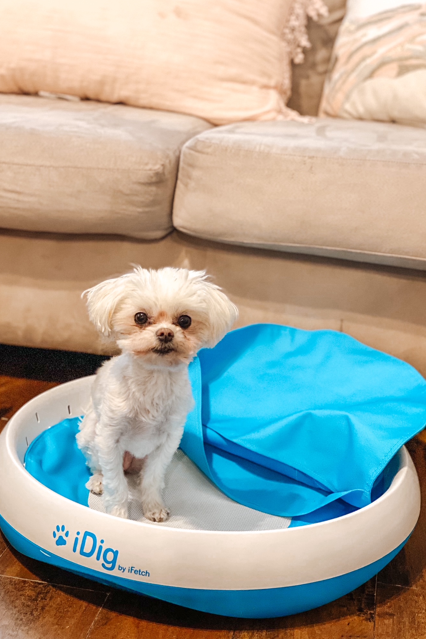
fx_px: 976
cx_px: 209
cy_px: 318
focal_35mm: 55
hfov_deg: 24.6
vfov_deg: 36.2
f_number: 2
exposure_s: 1/30
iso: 400
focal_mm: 6
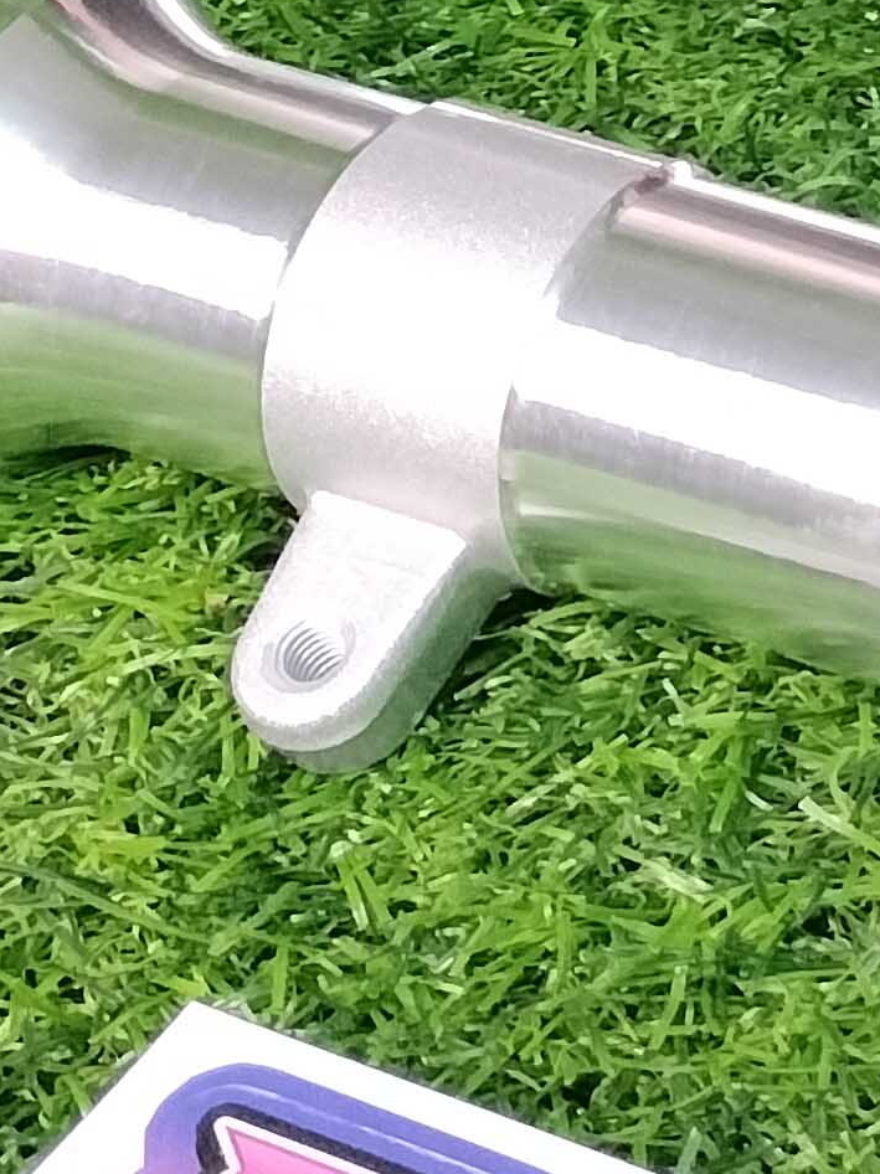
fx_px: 4476
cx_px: 1654
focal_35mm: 132
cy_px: -325
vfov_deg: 14.4
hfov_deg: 10.5
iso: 950
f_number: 1.7
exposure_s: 1/25
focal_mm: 4.71
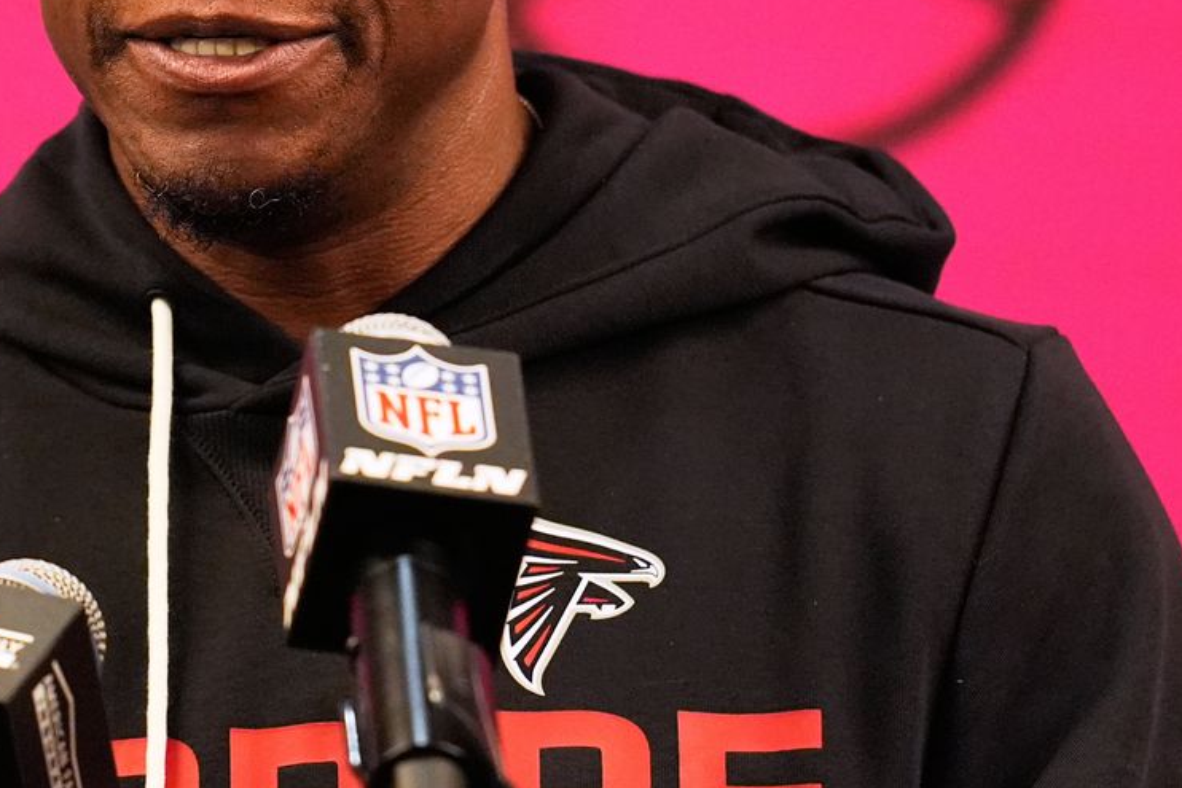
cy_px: 68
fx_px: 36253
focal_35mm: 1104
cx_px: 358
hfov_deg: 1.9
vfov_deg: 1.2
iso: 4000
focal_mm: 400
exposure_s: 1/400
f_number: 2.8
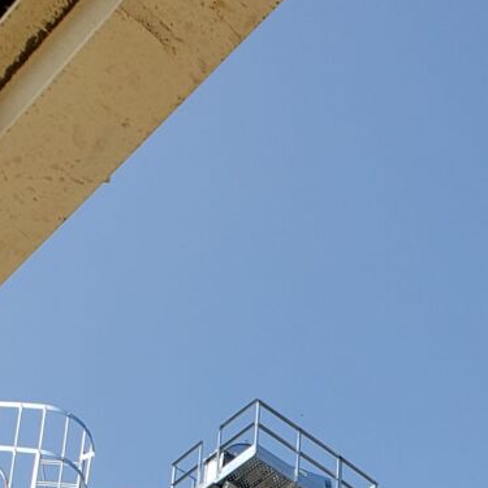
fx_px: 1563
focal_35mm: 98
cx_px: 522
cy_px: 980
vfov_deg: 14.6
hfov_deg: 17.2
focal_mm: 4.3
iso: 50
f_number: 2.4
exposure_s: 1/1176
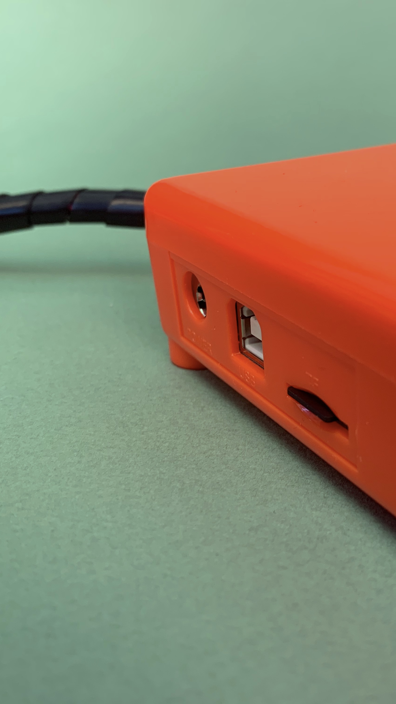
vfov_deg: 52.8
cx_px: 306
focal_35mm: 38
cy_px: 350
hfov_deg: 30.6
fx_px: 709
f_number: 1.8
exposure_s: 1/50
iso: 80
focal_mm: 4.25
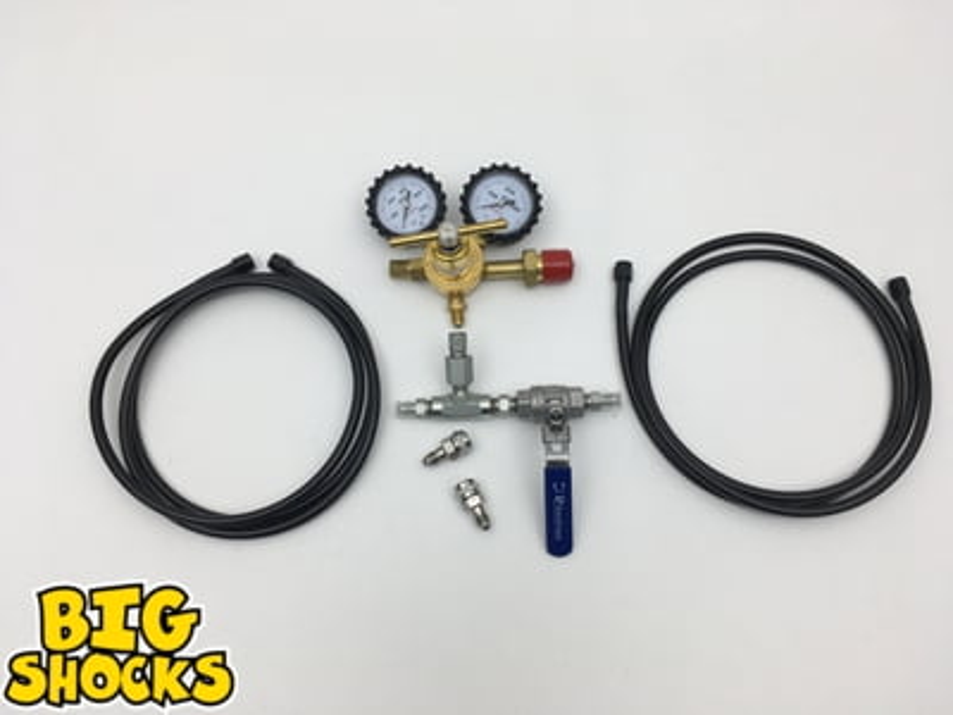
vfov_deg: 48.2
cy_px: 358
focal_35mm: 29
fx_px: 798
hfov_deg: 61.7
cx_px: 476
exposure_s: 1/173
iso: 25
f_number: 2.2
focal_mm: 4.15
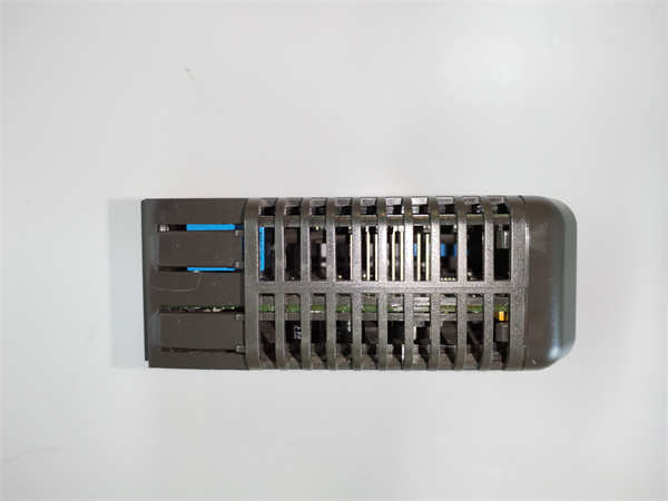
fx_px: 502
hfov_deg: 67.3
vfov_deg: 53.1
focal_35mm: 26
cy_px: 250
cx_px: 334
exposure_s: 1/50
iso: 250
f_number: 1.8
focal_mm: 4.75
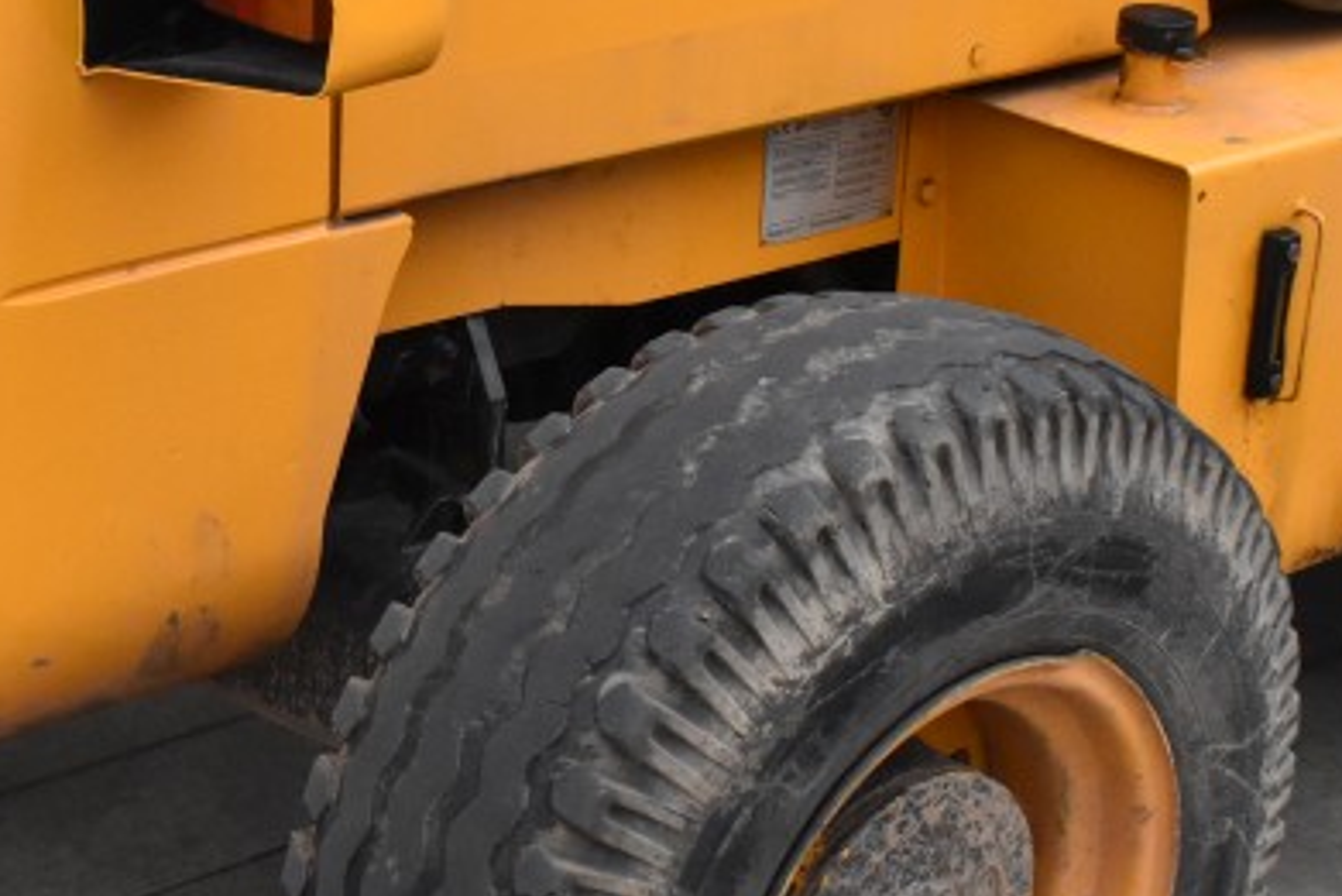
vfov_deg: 14.9
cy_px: 381
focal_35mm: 92
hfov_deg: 21.8
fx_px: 3431
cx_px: 209
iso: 1600
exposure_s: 1/1000
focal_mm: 20
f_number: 7.1
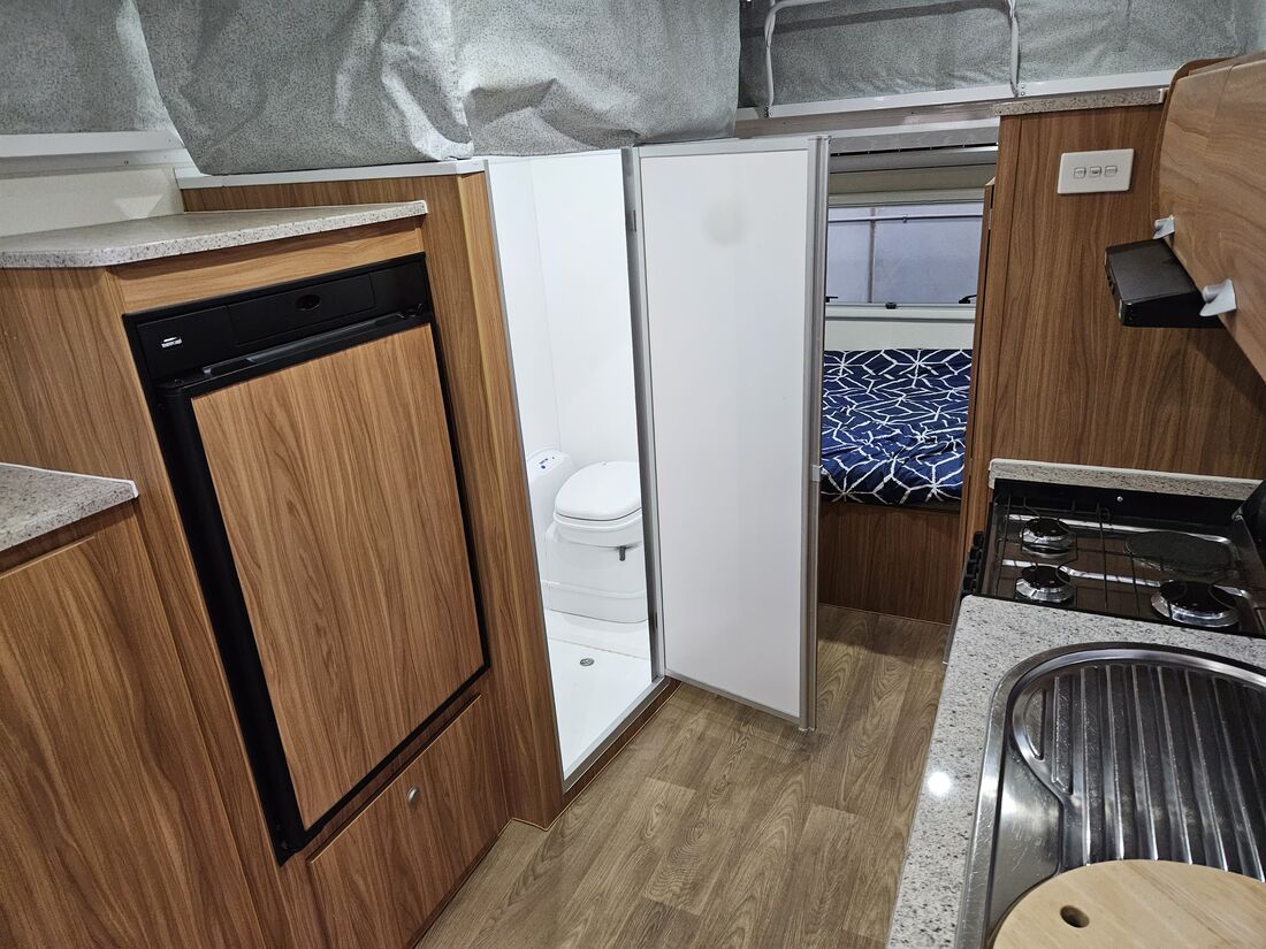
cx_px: 633
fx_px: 841
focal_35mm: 23
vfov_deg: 58.9
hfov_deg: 73.9
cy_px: 474
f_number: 1.8
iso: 1000
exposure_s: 1/142
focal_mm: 5.4
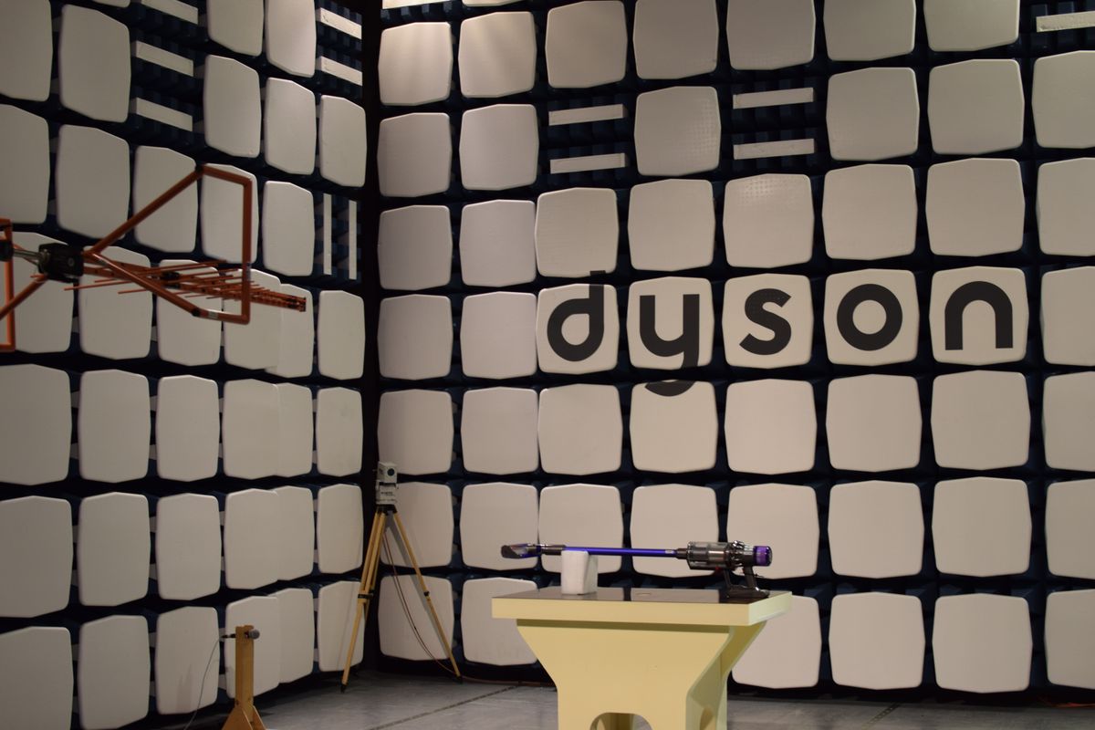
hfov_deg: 37.9
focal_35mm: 52
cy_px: 365
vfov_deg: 25.8
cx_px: 548
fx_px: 1597
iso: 400
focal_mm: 35
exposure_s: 1/80
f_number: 4
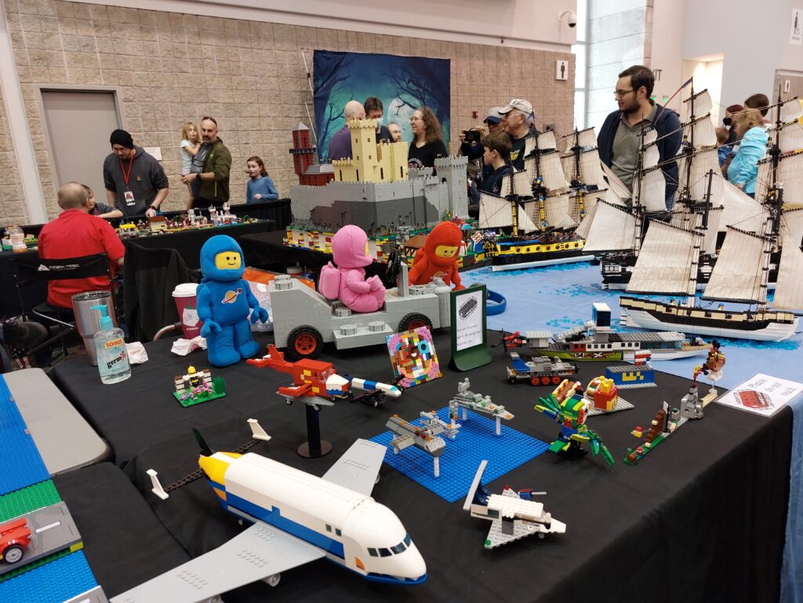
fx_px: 557
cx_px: 402
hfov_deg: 71.6
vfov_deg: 56.8
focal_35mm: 24
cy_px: 302
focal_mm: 5.23
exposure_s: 1/60
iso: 400
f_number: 1.8
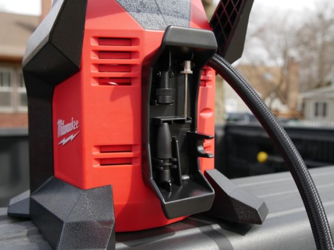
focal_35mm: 38
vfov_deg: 37.7
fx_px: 367
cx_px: 167
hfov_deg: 49.0
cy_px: 125
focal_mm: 19
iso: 200
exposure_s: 1/250
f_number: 5.6
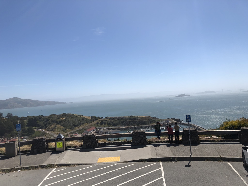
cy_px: 93
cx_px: 124
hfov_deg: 63.4
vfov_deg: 49.7
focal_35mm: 28
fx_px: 201
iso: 25
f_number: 1.8
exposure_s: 1/4367
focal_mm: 4
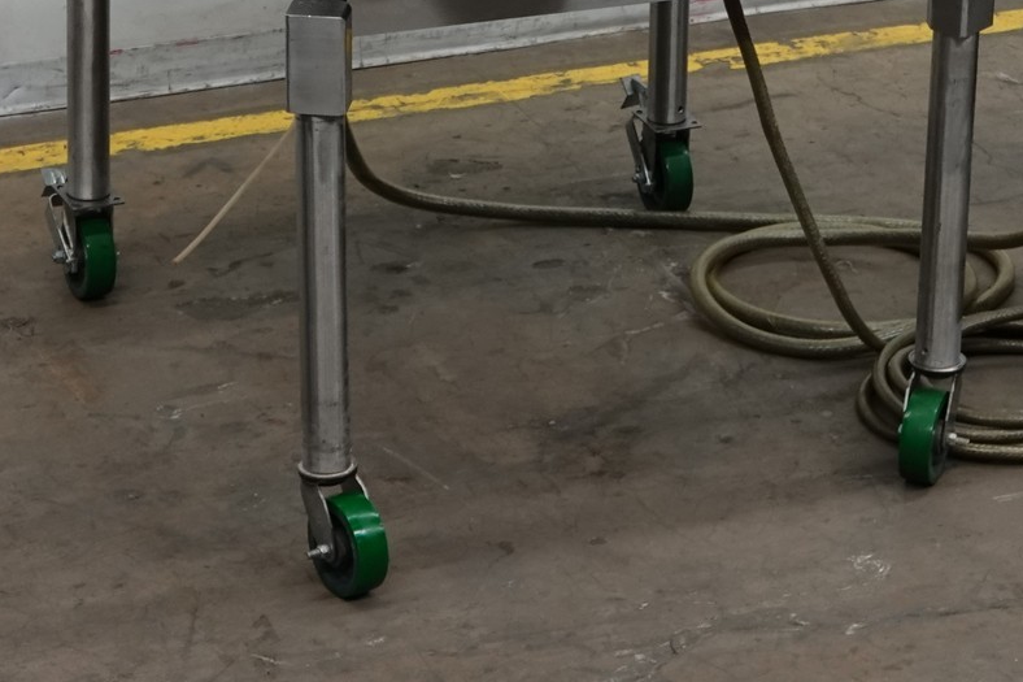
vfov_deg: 9.4
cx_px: 841
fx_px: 4062
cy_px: -177
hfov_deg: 14.3
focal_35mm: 143
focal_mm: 20.26
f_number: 4
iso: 320
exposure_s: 1/60
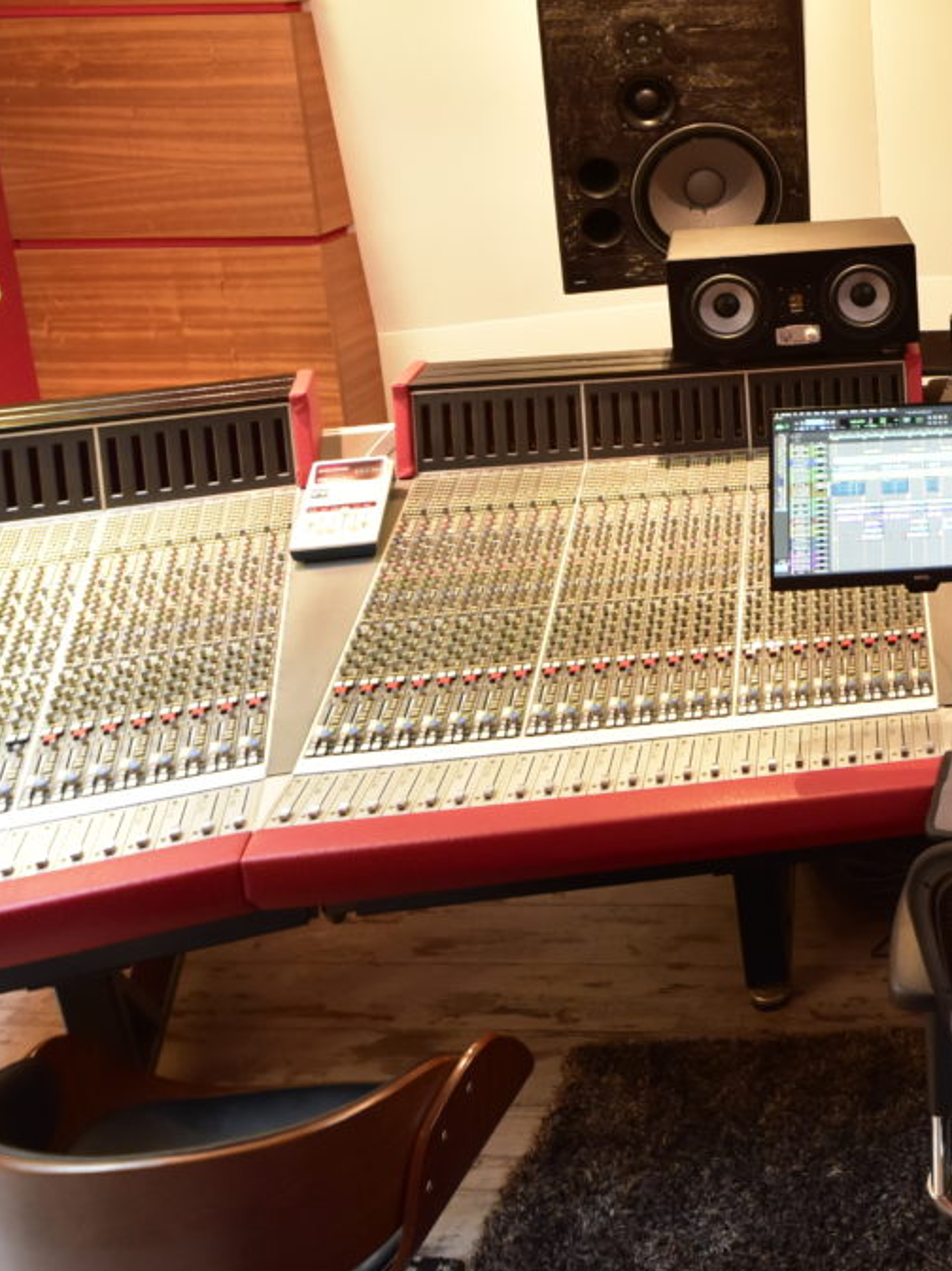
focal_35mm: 41
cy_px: 218
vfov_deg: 43.2
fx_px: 1505
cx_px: 1173
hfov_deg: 29.6
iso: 2500
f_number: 3.2
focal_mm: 14
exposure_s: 1/30
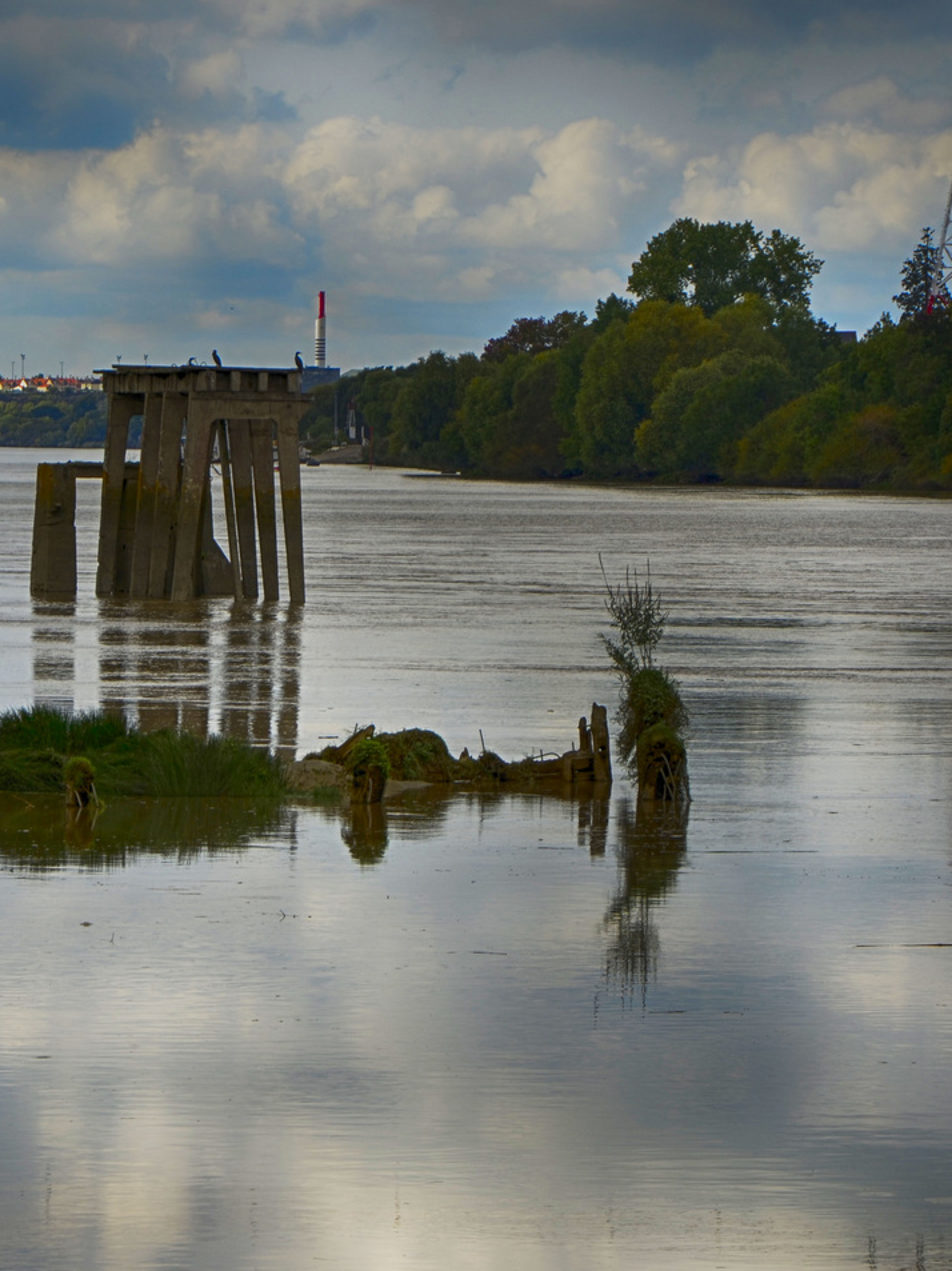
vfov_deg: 7.2
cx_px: 249
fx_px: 10127
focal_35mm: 276
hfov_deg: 5.4
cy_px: 623
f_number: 11
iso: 110
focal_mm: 112
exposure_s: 1/125
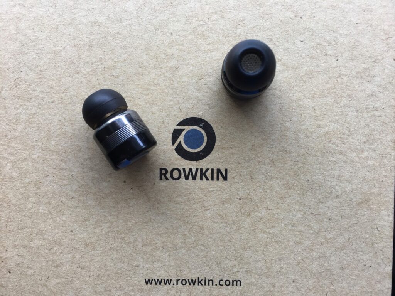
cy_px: 148
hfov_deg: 61.7
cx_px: 198
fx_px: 331
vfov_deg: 48.2
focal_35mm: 29
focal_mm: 4.15
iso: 32
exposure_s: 1/60
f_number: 2.2
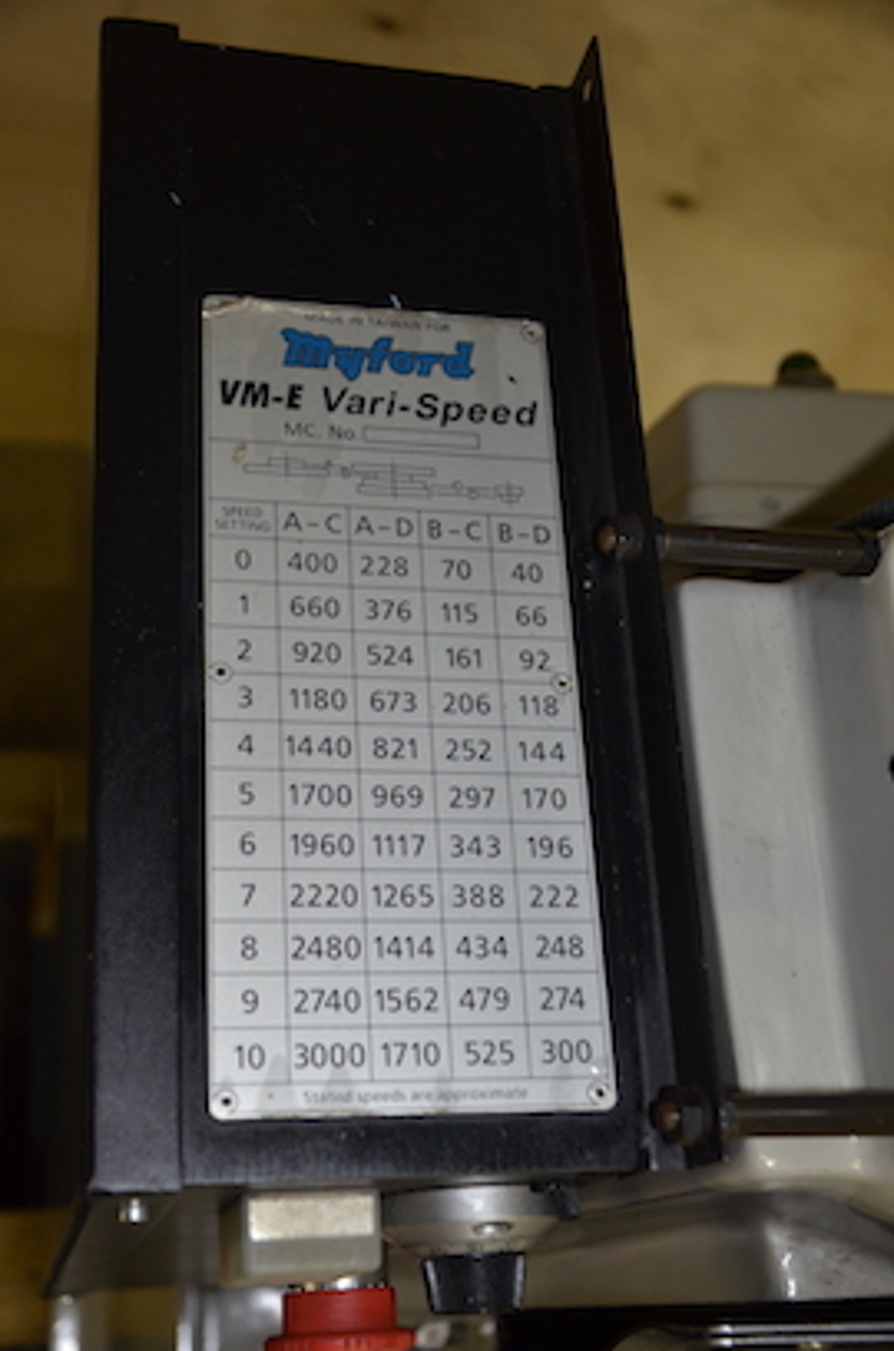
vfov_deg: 43.7
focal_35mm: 45
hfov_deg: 29.7
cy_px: 676
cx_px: 447
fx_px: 1685
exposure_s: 1/60
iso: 800
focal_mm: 30
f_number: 4.2
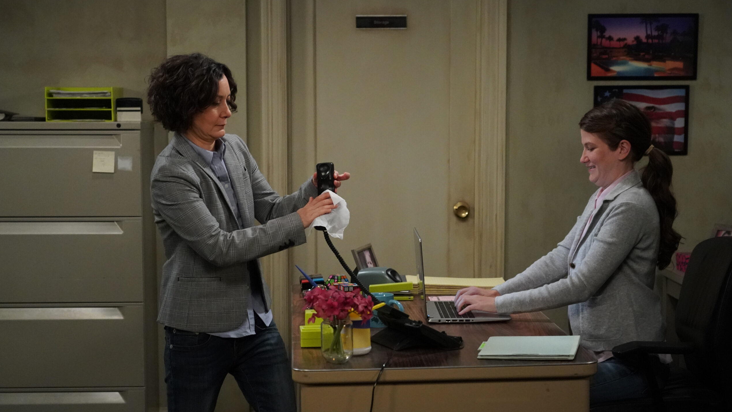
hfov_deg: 30.2
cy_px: 225
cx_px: 370
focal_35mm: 70
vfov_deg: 17.2
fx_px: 1359
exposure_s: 1/160
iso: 8000
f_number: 4
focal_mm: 66
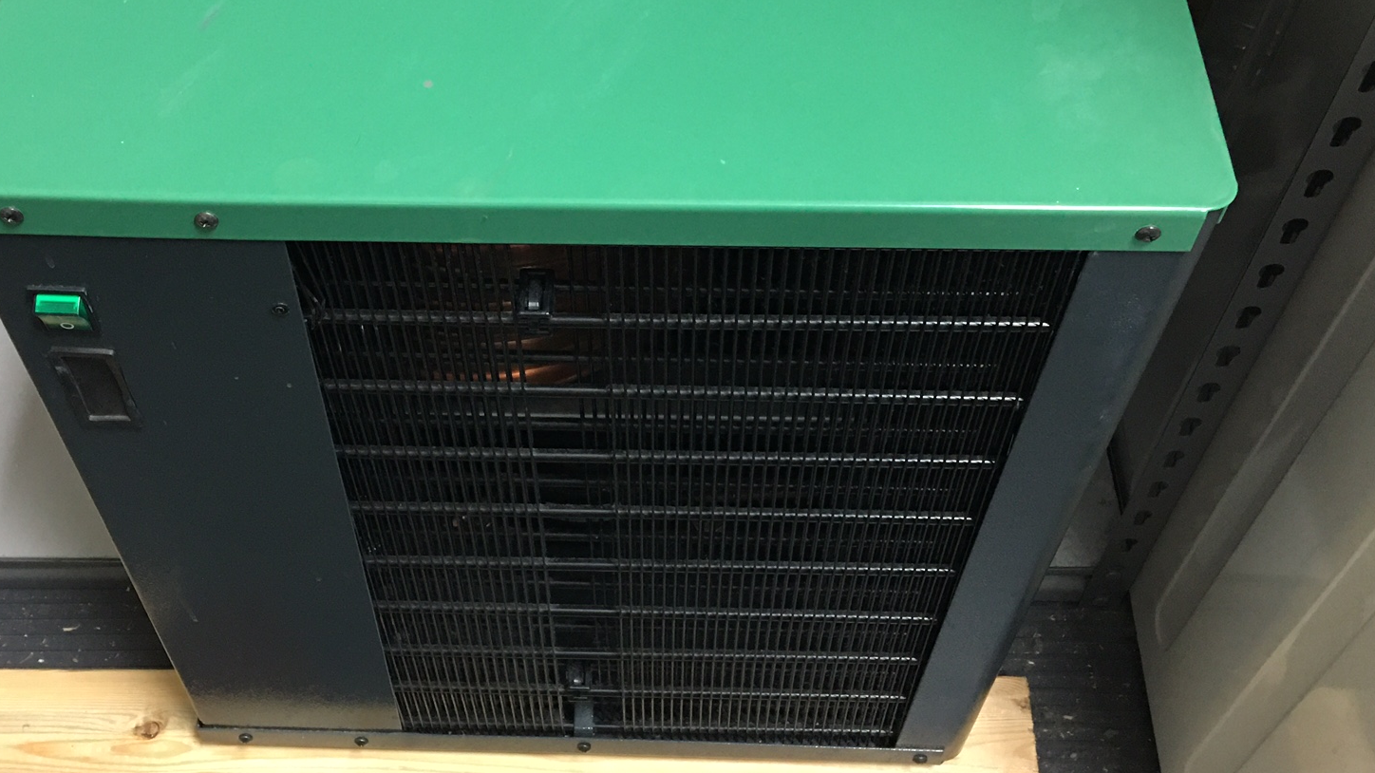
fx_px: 1604
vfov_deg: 26.9
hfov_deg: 46.3
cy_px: 253
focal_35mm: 44
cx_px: 611
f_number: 2.2
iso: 100
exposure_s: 1/10
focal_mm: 4.15
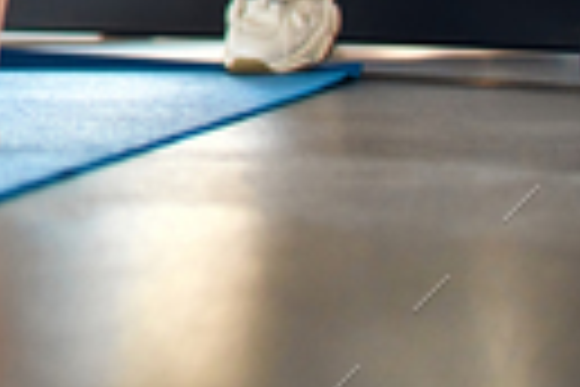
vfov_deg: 8.0
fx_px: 2578
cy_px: -488
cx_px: -625
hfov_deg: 11.4
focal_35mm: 160
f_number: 2
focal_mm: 35
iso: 800
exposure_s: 1/250
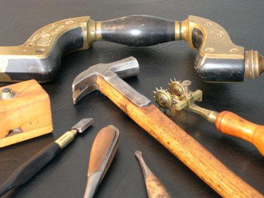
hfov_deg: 22.5
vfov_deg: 17.0
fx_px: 664
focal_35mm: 87
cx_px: 132
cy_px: 99
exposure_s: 1/1.2
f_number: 4.4
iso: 400
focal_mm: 18.4
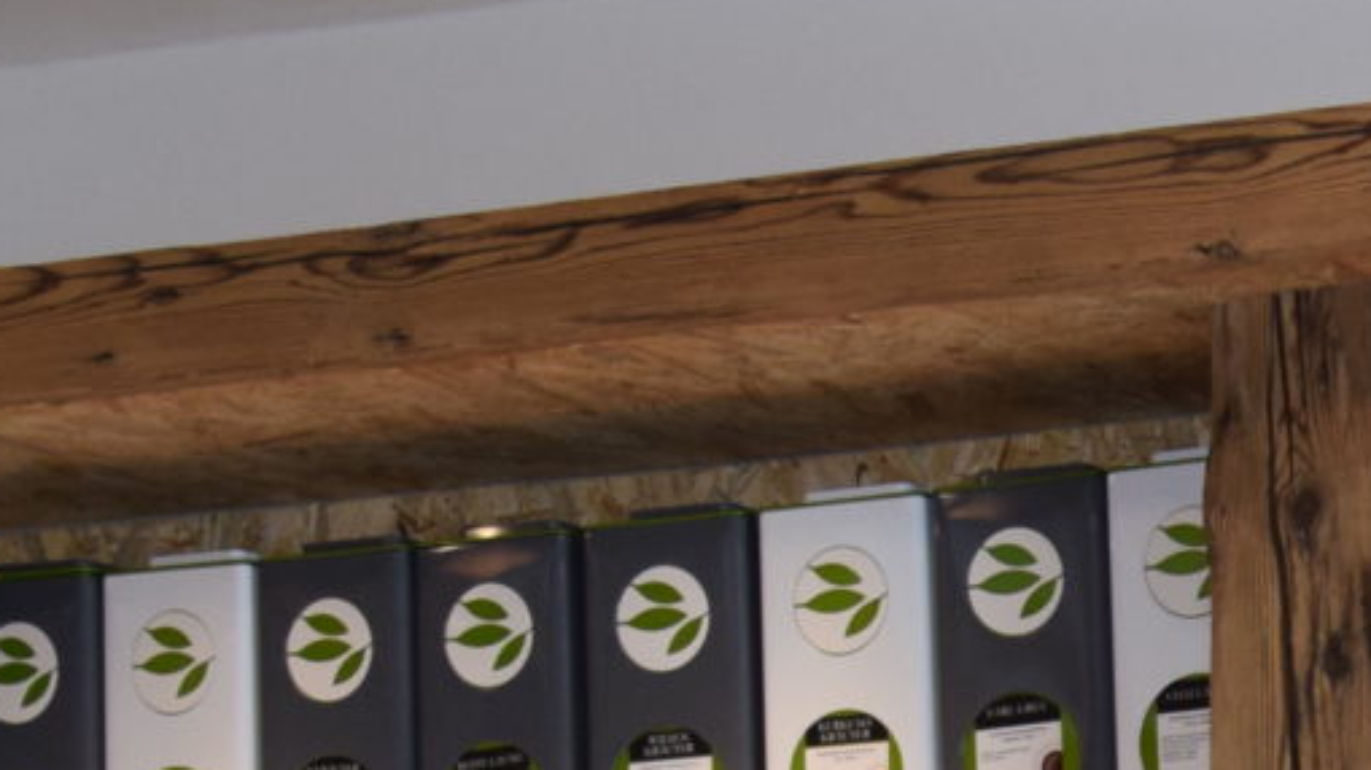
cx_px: 1902
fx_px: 5746
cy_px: 1563
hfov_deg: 13.0
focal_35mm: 158
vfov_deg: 7.4
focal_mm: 25
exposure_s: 1/100
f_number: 5
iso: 800
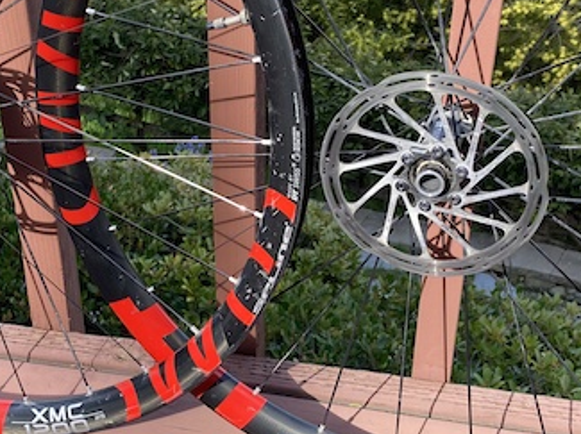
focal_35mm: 69
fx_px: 1157
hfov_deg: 28.2
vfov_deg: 21.2
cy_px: 171
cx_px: 259
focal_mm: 3.99
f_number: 1.8
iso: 20
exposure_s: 1/228
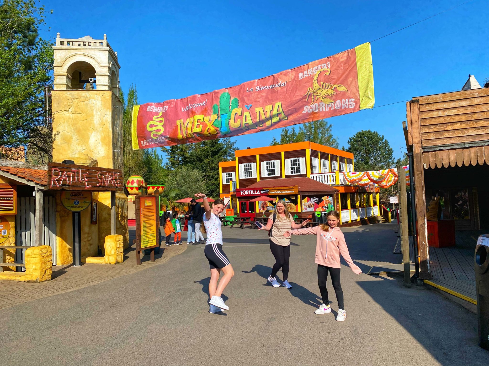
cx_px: 244
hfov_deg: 67.3
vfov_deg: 53.1
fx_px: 367
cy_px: 183
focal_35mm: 26
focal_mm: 4.25
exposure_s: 1/3205
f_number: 1.8
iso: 32
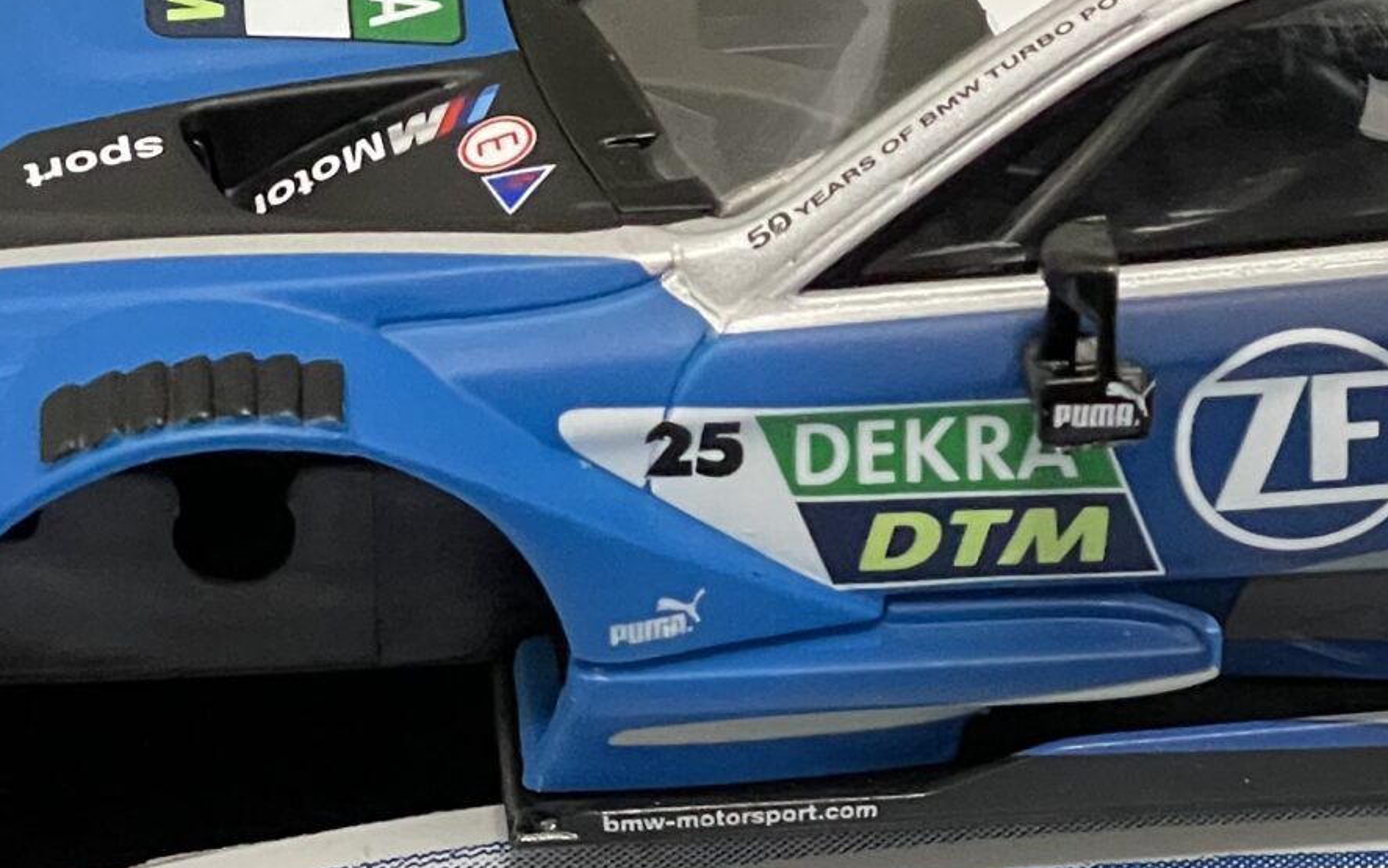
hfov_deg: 13.0
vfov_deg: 8.3
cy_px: 383
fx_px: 6016
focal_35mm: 159
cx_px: 1390
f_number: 2
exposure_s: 1/60
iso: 640
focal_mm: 6
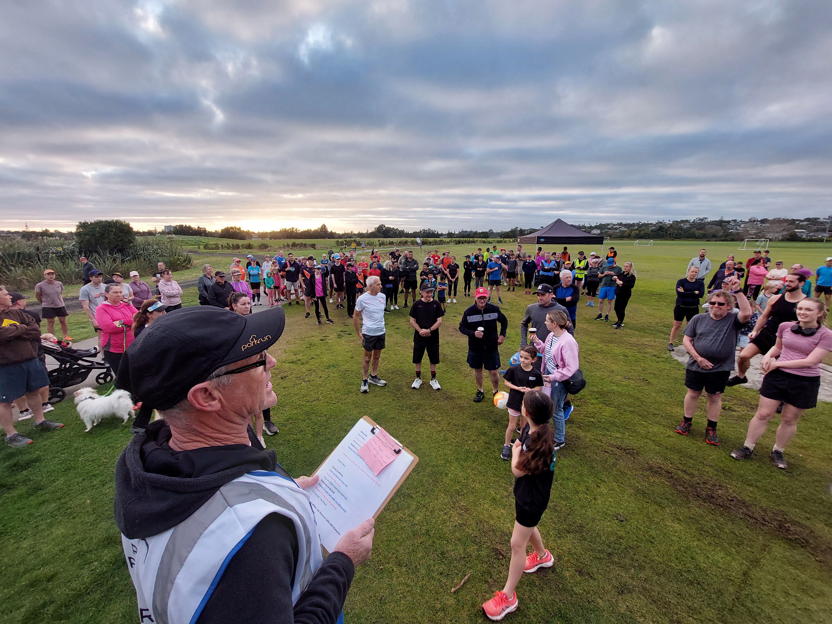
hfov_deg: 106.2
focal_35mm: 13
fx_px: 312
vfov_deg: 89.9
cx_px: 416
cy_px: 312
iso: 50
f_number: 2.2
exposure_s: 1/163
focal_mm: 1.74
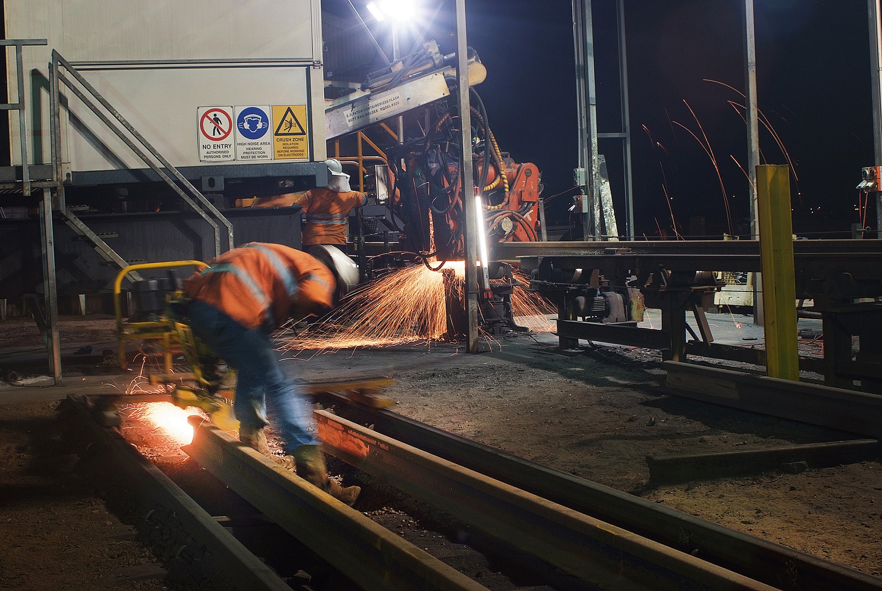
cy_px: 296
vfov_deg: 25.6
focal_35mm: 53
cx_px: 441
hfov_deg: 37.5
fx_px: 1300
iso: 100
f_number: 11
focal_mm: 35
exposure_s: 1/2
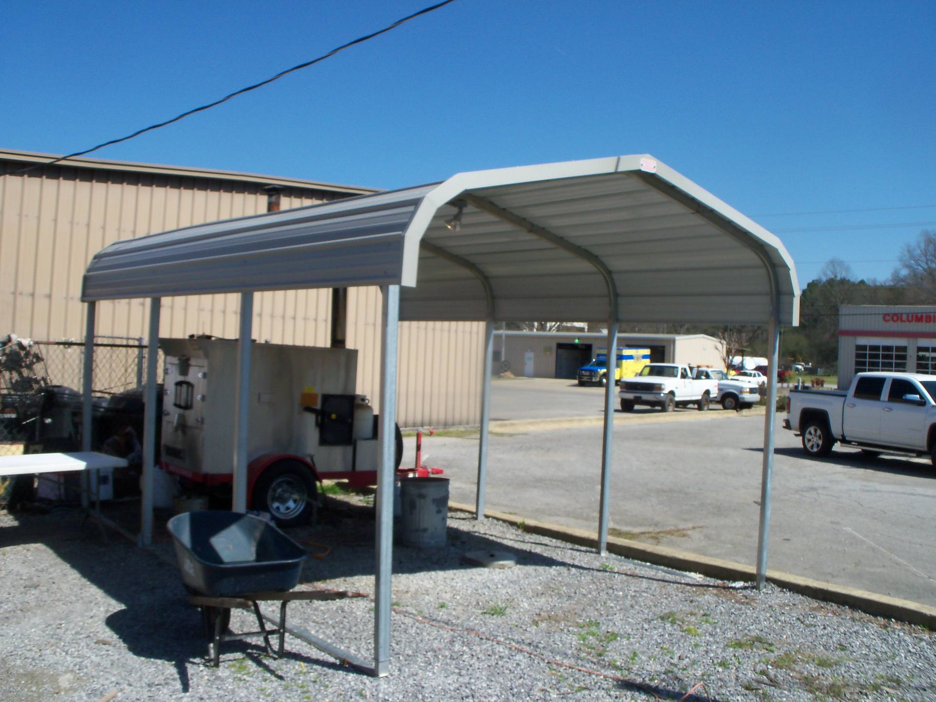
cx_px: 468
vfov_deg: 40.7
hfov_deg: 52.6
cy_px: 351
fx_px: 946
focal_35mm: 35
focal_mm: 6.3
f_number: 5.5
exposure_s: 1/400
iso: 64
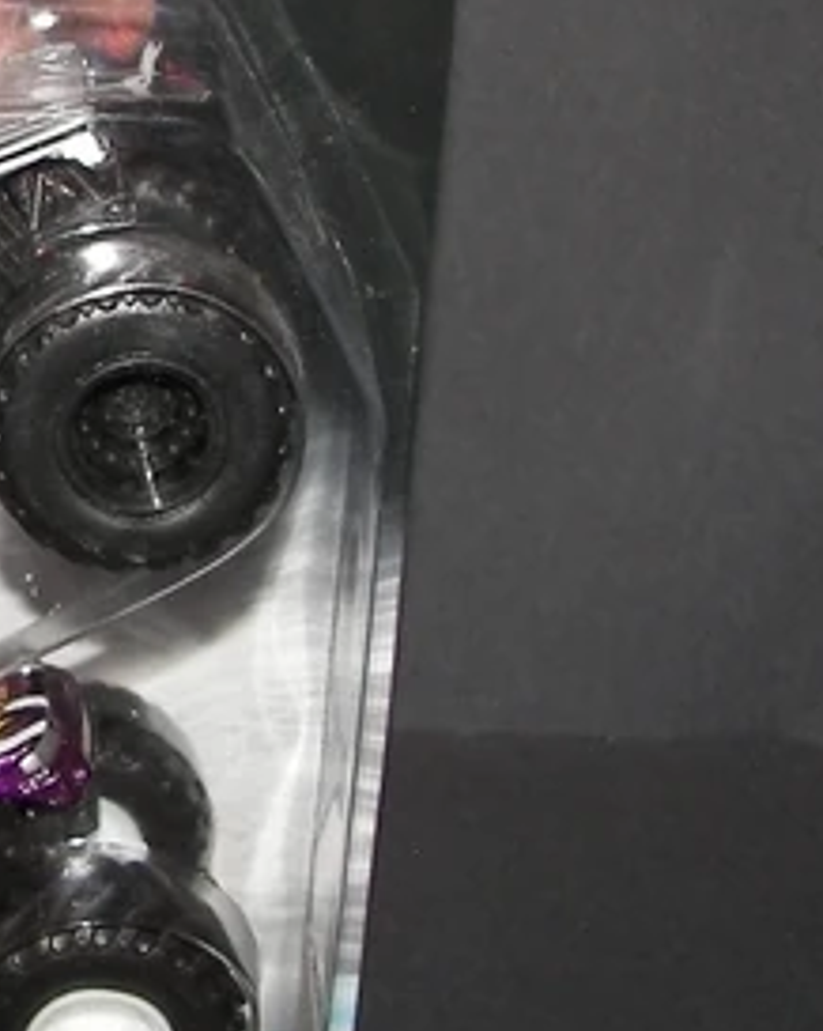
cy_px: 283
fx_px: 3140
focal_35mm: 103
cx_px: -121
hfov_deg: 14.5
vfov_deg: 18.5
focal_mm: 6
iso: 100
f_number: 2.8
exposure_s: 1/30
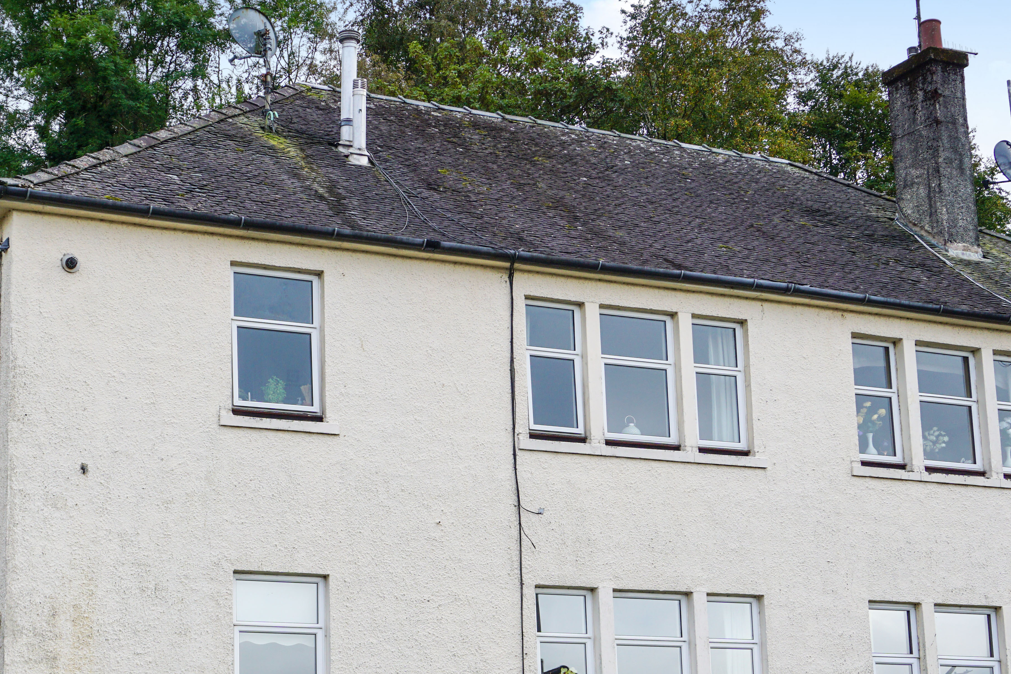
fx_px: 2017
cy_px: 441
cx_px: 430
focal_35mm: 72
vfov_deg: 18.9
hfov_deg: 28.1
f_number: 8
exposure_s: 1/80
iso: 100
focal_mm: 29
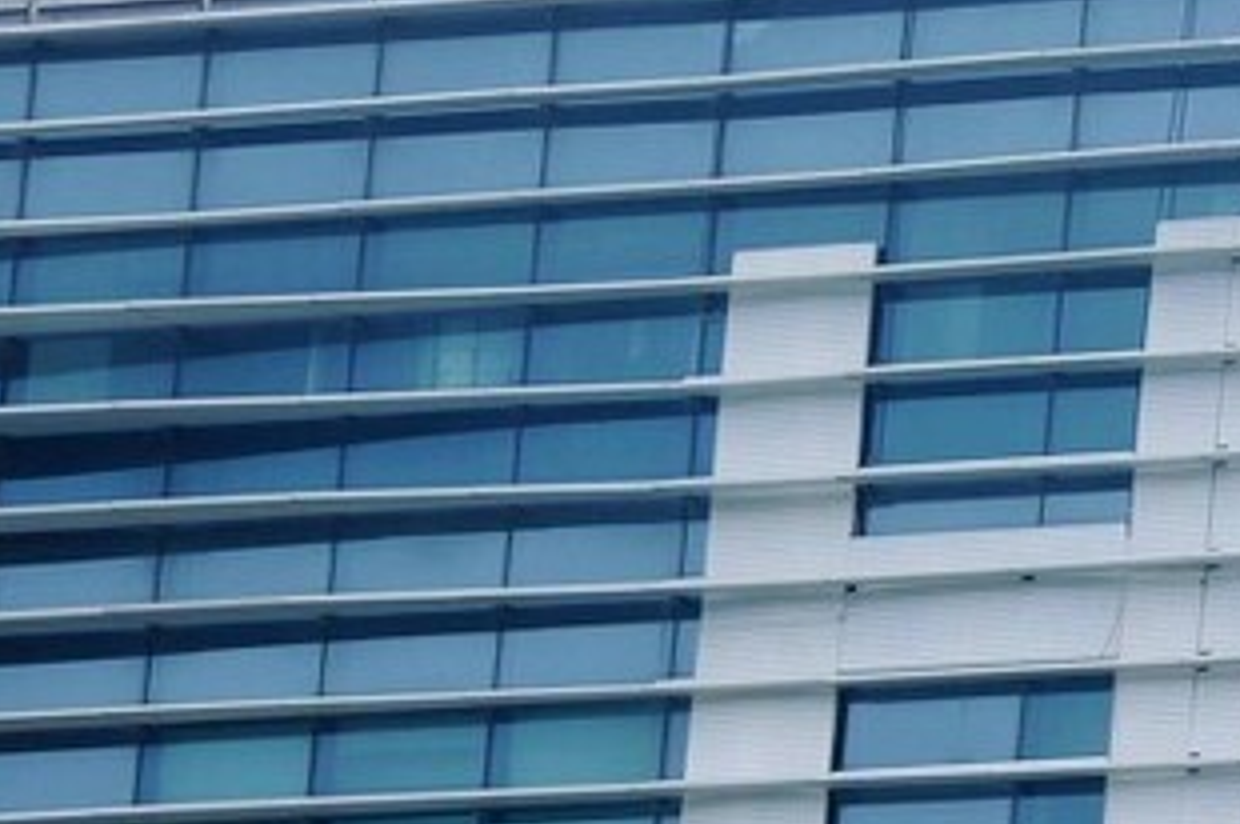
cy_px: 922
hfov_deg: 3.4
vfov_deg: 2.3
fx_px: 20645
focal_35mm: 600
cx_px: 1936
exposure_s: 1/200
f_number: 7.1
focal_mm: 155
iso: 100
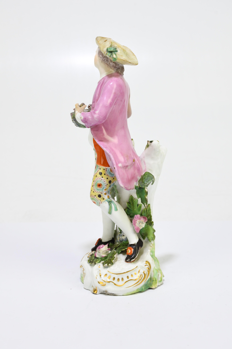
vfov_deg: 30.1
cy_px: 174
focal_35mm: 67
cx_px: 116
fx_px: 648
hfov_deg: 20.3
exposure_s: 1/160
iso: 1250
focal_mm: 45
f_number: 11
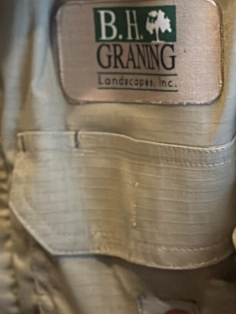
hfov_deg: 6.7
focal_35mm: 220
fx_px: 2001
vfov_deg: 8.7
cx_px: -43
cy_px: -205
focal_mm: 6.86
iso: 500
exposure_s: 1/40
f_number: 1.78
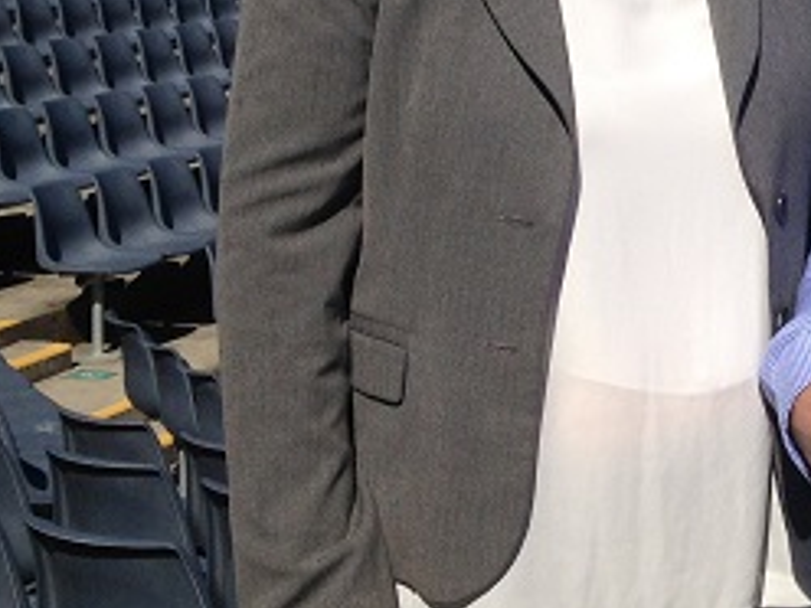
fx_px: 2483
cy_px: 20
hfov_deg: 18.1
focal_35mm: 106
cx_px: 793
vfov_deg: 13.8
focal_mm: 4.28
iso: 50
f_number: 2.4
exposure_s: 1/4255
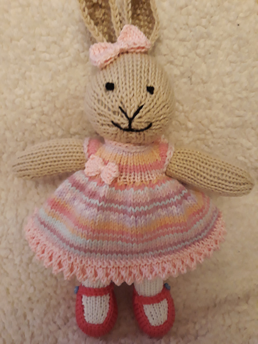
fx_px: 268
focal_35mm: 27
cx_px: 129
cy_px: 172
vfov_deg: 65.3
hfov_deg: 51.4
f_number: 1.7
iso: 320
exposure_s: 1/25
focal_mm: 3.71
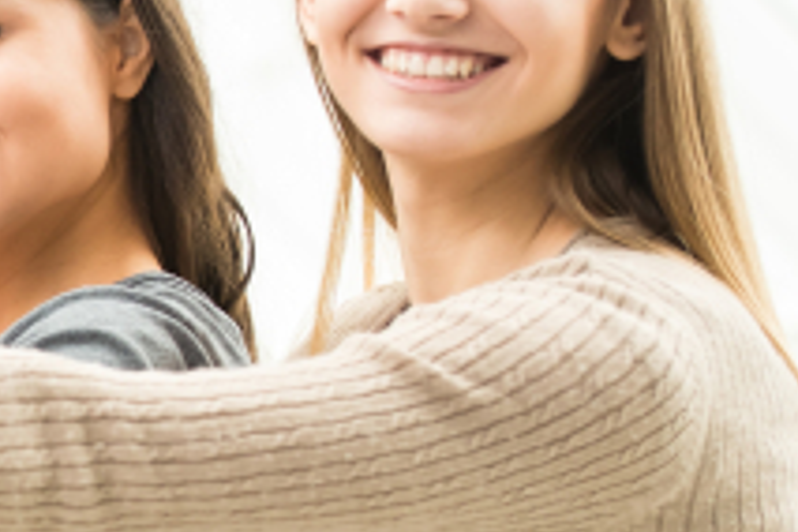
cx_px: -641
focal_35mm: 319
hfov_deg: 6.3
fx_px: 7071
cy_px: 569
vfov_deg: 4.3
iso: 400
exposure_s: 1/100
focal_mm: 80
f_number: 4
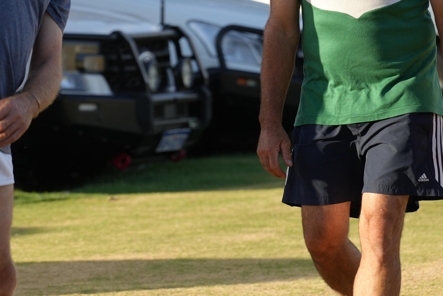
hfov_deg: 4.1
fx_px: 6140
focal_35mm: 499
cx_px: -7
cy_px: 44
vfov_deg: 2.8
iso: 100
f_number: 4.5
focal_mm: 150
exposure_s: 1/400
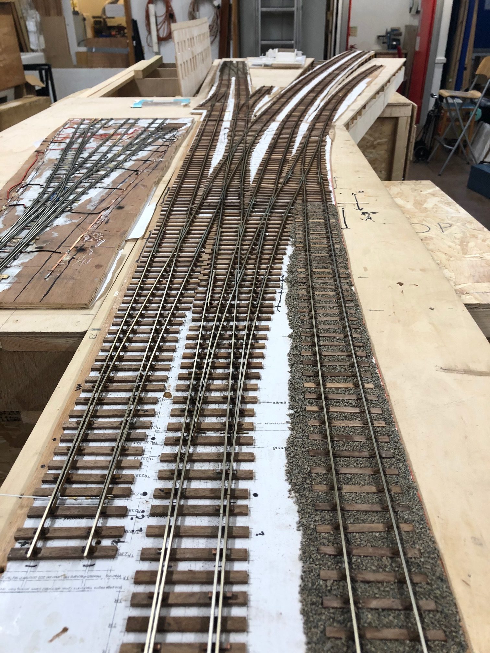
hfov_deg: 49.7
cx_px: 245
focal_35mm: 28
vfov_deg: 63.4
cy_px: 326
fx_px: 528
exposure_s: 1/33
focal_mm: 3.99
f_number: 1.8
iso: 40
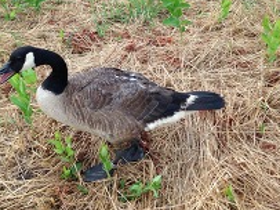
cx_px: 99
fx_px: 461
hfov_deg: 33.6
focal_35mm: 57
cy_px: 73
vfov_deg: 25.5
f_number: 2.4
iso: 50
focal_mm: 4.12
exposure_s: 1/369
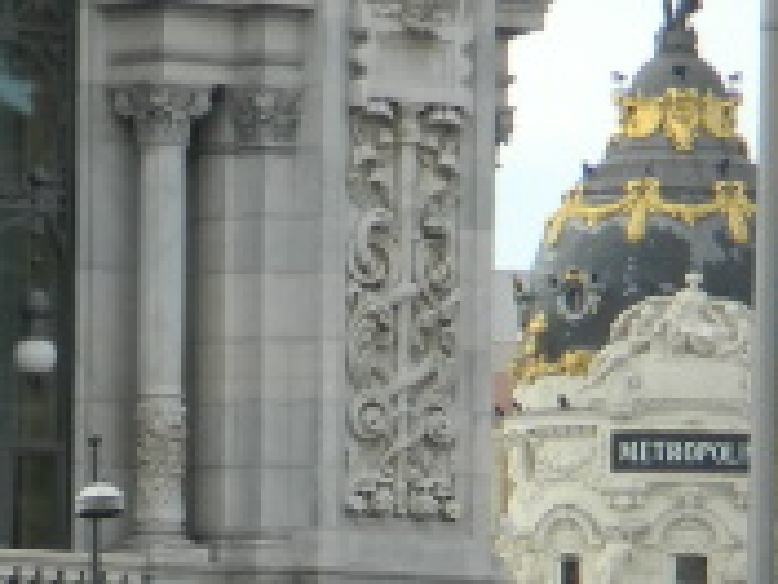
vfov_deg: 2.5
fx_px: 13170
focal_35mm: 586
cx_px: 278
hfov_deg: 3.4
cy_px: 1252
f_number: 4.7
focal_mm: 23.2
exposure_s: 1/320
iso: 80
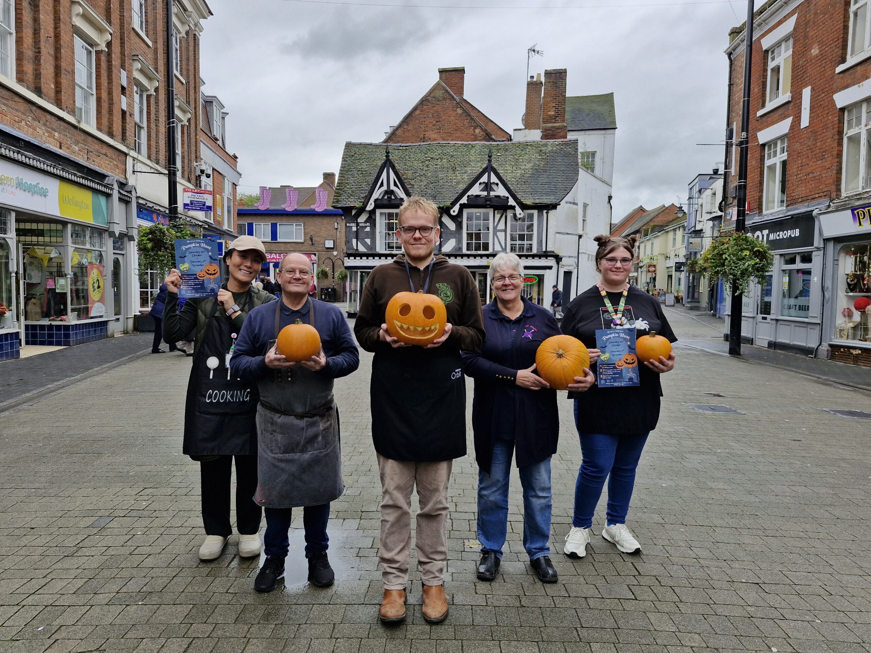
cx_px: 436
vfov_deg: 58.9
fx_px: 579
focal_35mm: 23
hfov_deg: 73.9
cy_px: 326
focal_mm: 5.54
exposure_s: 1/694
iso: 50
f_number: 1.8
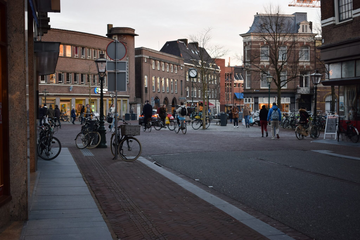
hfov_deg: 38.9
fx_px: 510
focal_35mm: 51
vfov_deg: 26.5
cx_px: 180
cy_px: 120
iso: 400
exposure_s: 1/80
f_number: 4.5
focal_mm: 34
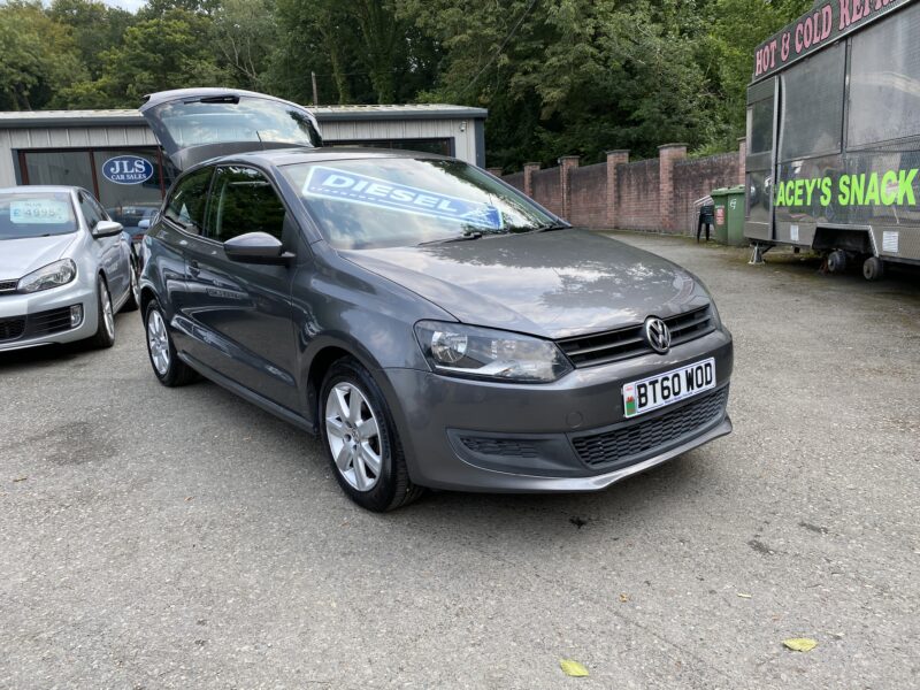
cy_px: 345
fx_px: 691
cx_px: 460
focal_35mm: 26
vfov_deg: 53.1
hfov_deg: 67.3
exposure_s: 1/693
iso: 32
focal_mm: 4.25
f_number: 1.8
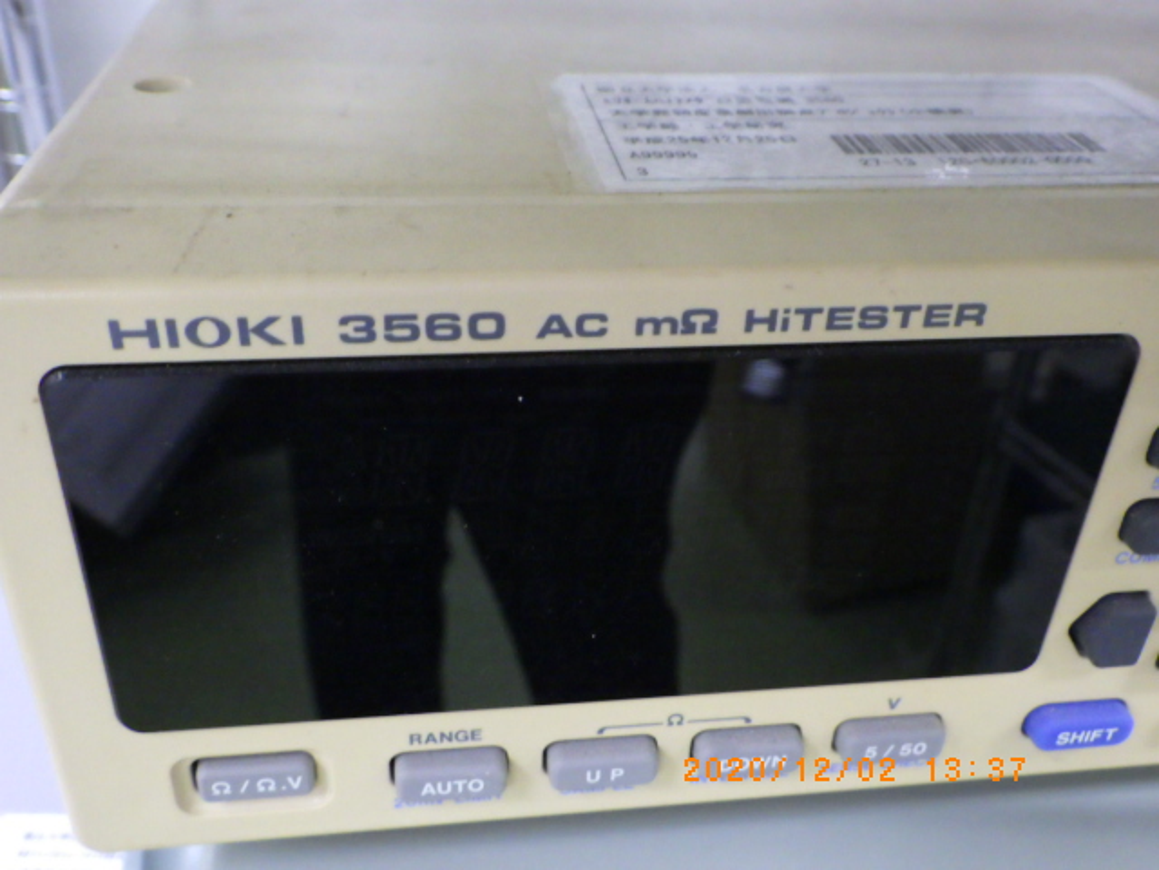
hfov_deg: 54.0
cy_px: 435
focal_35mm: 34
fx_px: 1138
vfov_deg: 41.8
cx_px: 580
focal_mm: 6.1
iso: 1600
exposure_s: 1/45
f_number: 3.8
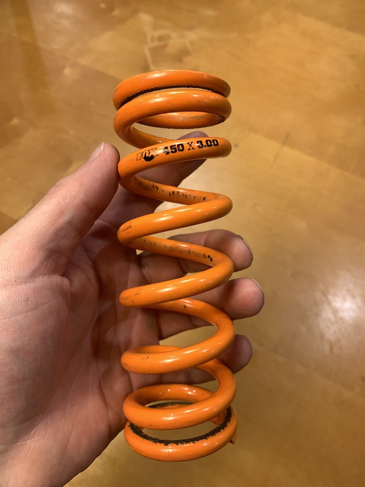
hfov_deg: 53.1
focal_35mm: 26
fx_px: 366
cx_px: 182
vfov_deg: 67.3
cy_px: 244
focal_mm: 4.25
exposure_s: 1/60
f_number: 1.8
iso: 64
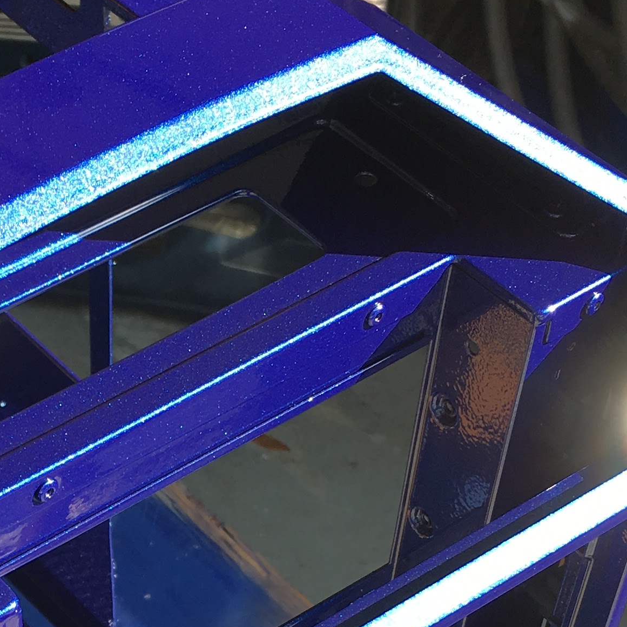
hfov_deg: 19.1
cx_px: 44
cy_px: 686
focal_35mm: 89
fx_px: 1824
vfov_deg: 18.8
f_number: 2.2
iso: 25
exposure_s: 1/185
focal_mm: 4.15
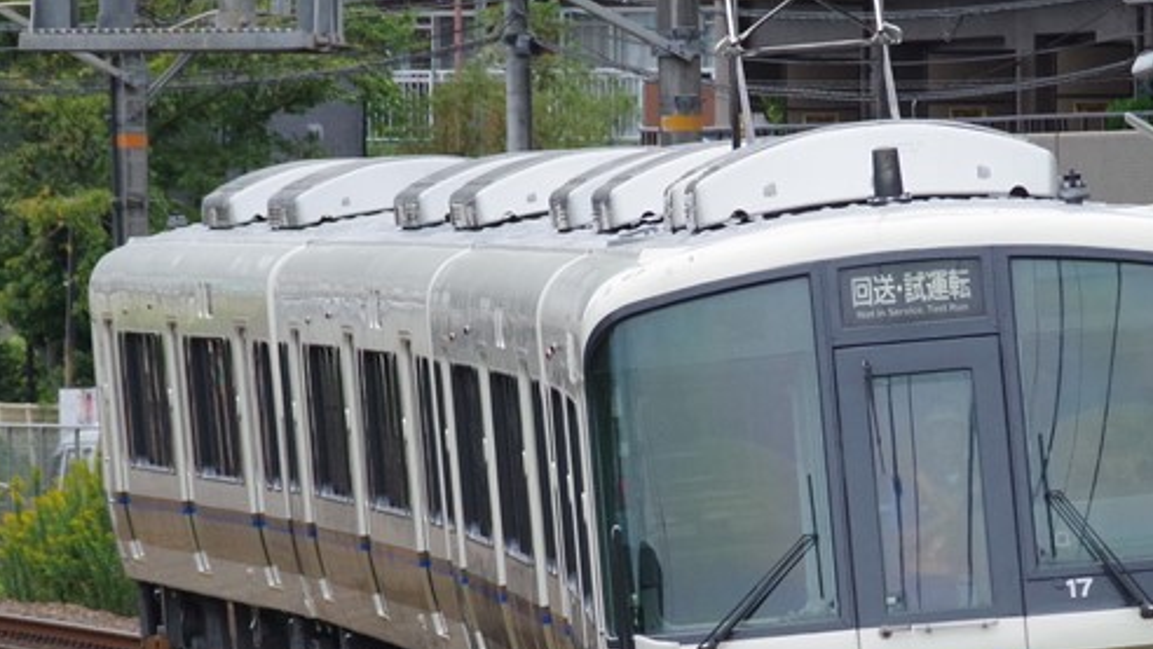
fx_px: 15626
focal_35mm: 511
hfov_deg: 4.2
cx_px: 656
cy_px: 484
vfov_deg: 2.4
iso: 1600
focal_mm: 200
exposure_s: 1/500
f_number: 8
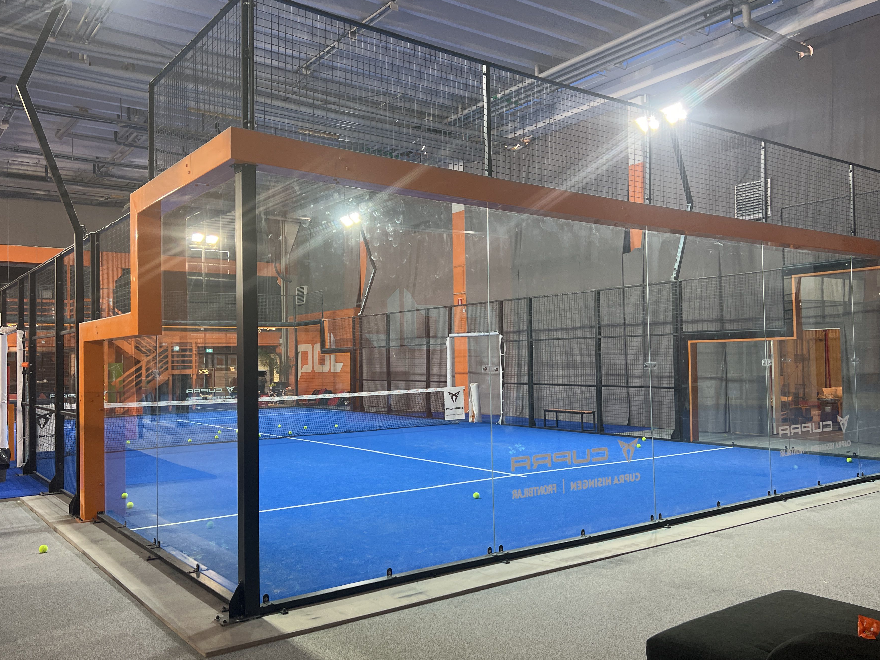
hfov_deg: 60.0
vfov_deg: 46.8
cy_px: 333
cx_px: 433
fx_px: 763
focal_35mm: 30
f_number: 1.5
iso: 125
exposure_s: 1/50
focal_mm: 5.7
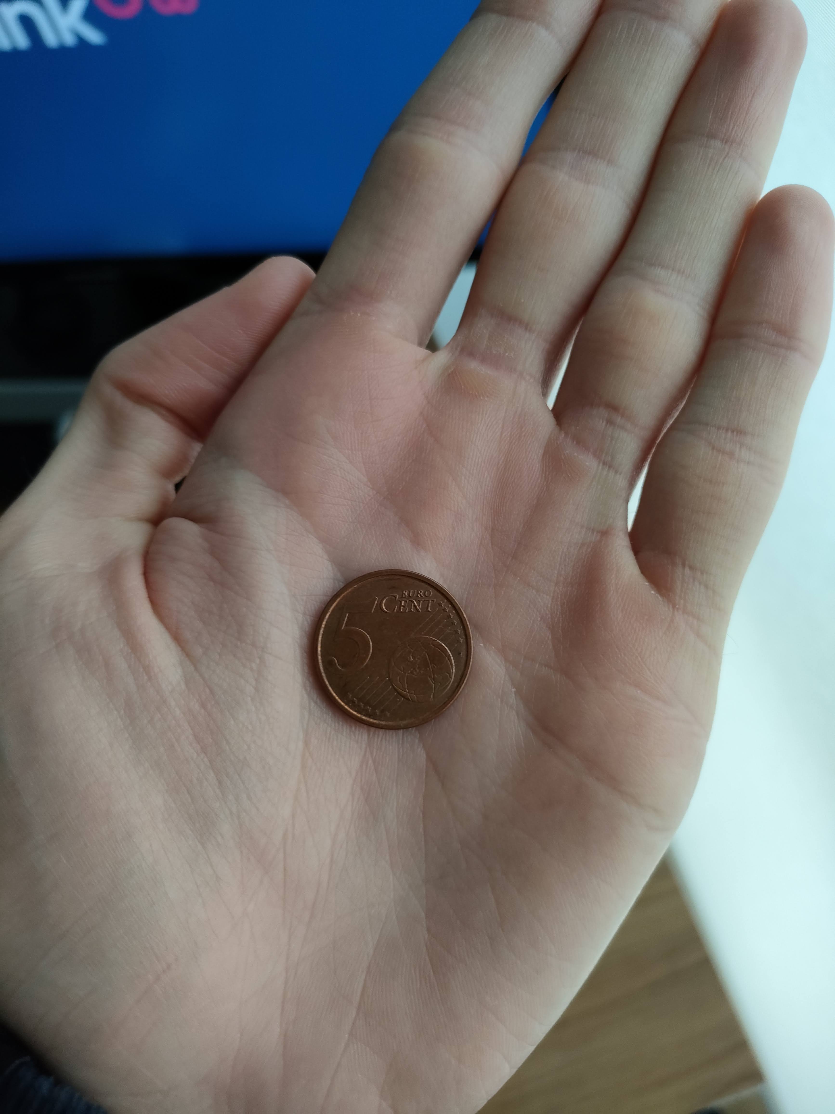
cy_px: 557
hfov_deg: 54.9
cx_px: 418
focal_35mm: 25
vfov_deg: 69.4
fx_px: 804
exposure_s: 1/50
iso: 160
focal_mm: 4.73
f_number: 1.7
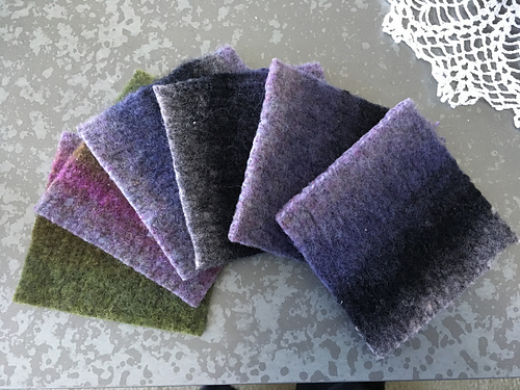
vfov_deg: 48.2
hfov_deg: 61.7
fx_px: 436
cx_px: 260
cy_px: 195
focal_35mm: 29
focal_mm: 4.15
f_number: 2.2
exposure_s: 1/20
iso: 200
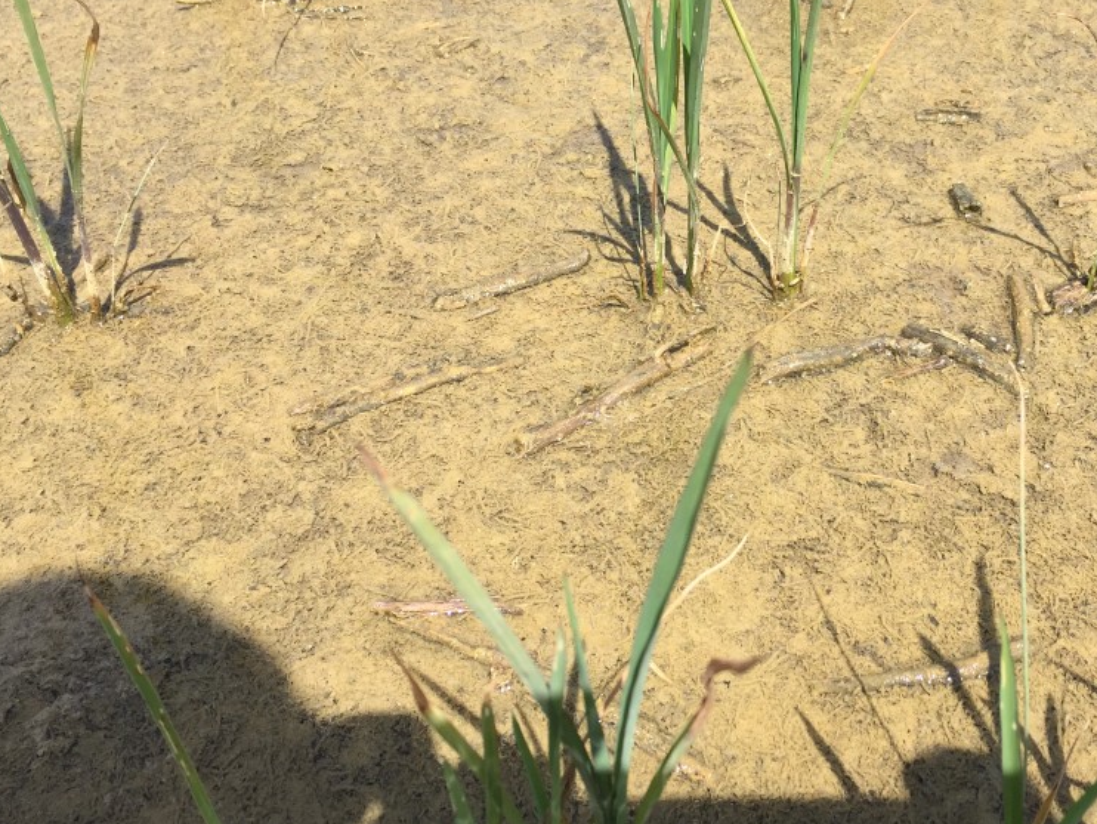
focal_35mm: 40
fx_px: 1268
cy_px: 343
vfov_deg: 35.9
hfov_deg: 46.2
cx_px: 719
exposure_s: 1/1364
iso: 32
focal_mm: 4.15
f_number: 2.2
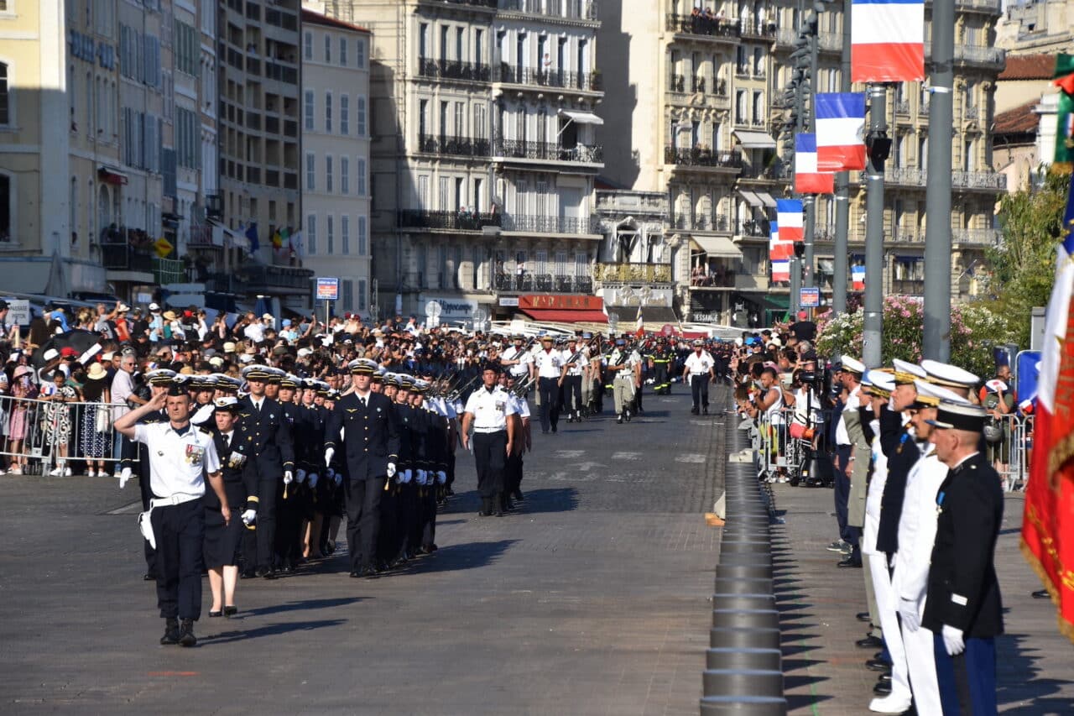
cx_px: 537
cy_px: 358
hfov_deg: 11.8
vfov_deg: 7.9
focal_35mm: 174
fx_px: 5190
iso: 140
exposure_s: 1/500
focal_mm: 116
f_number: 8
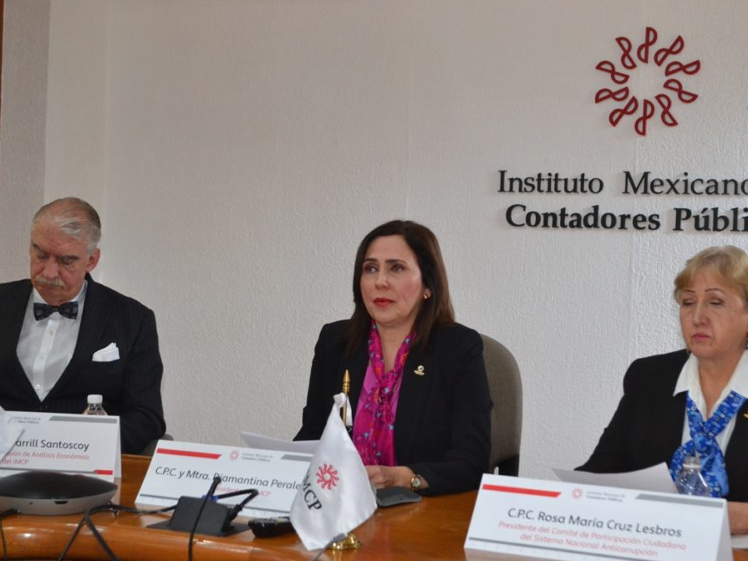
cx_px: 410
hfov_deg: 29.4
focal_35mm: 66
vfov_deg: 22.2
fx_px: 1426
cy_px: 282
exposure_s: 1/60
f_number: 5.3
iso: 2000
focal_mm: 40
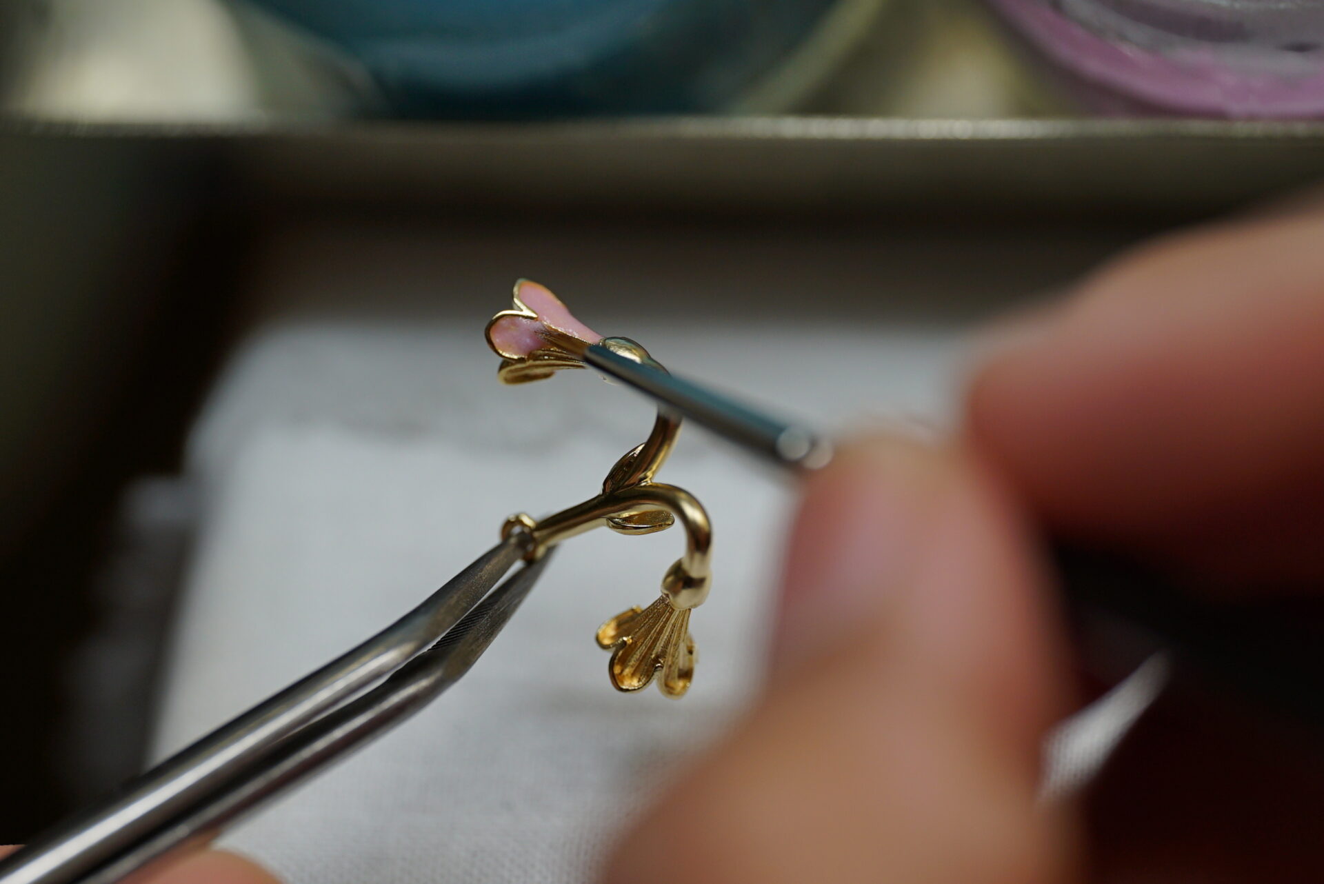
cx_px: 662
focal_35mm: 157
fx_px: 5776
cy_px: 442
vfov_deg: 8.8
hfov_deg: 13.1
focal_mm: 105
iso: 320
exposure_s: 1/500
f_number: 3.5
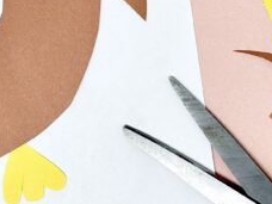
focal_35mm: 162
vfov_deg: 9.1
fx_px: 1273
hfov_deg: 12.1
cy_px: -7
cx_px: 33
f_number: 1.78
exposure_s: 1/292
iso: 80
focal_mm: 6.86
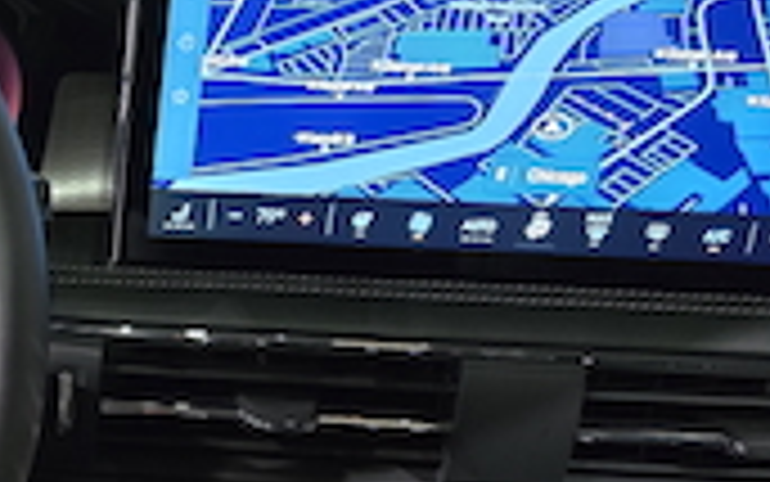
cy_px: 635
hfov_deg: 21.1
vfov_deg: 13.8
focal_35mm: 91
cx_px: -180
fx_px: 1910
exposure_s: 1/54
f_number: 1.7
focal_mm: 6.3
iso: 1600
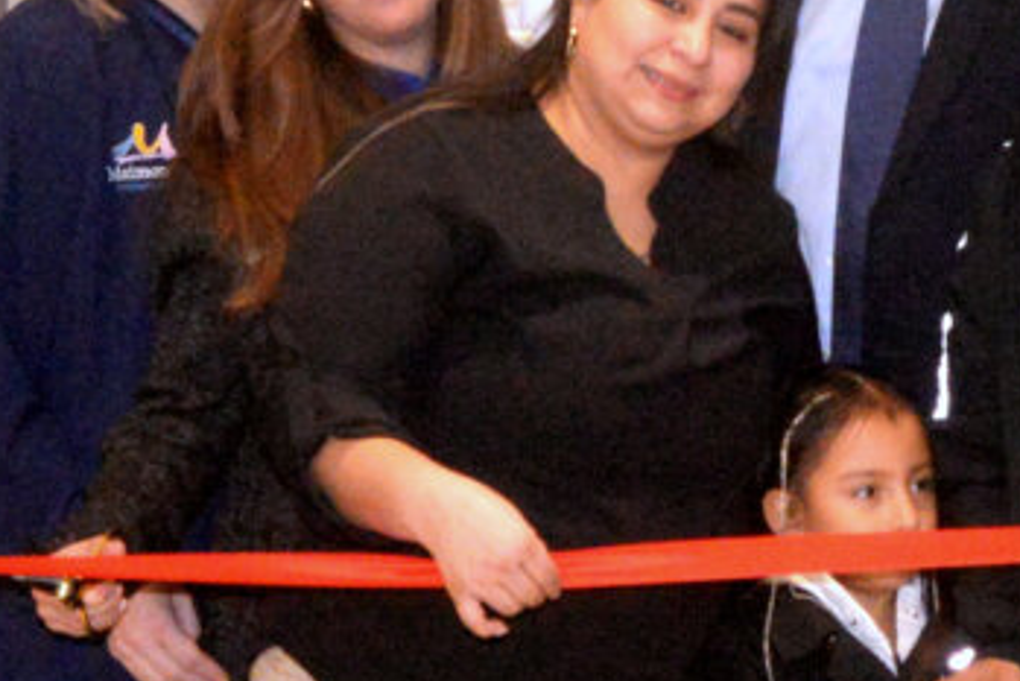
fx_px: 4818
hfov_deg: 12.0
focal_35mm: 170
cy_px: 98
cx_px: 944
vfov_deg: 8.1
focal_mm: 29
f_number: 11
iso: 6400
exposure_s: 1/200
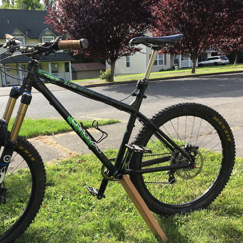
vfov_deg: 47.2
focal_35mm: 35
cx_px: 87
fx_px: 278
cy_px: 122
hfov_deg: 46.7
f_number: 2.2
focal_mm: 4.15
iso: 25
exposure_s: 1/657
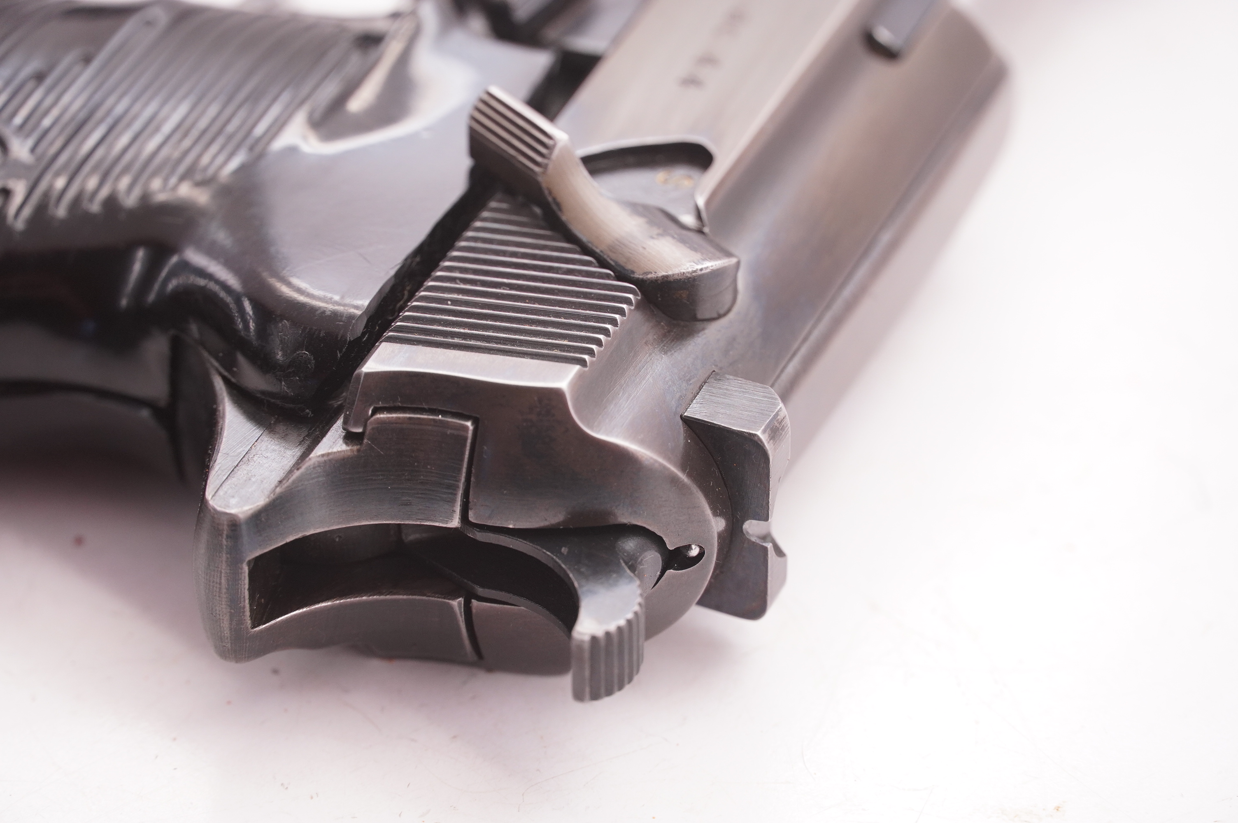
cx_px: 619
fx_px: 6339
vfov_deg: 7.4
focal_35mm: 184
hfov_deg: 11.2
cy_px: 412
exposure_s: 1/125
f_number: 5.6
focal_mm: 123
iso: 800
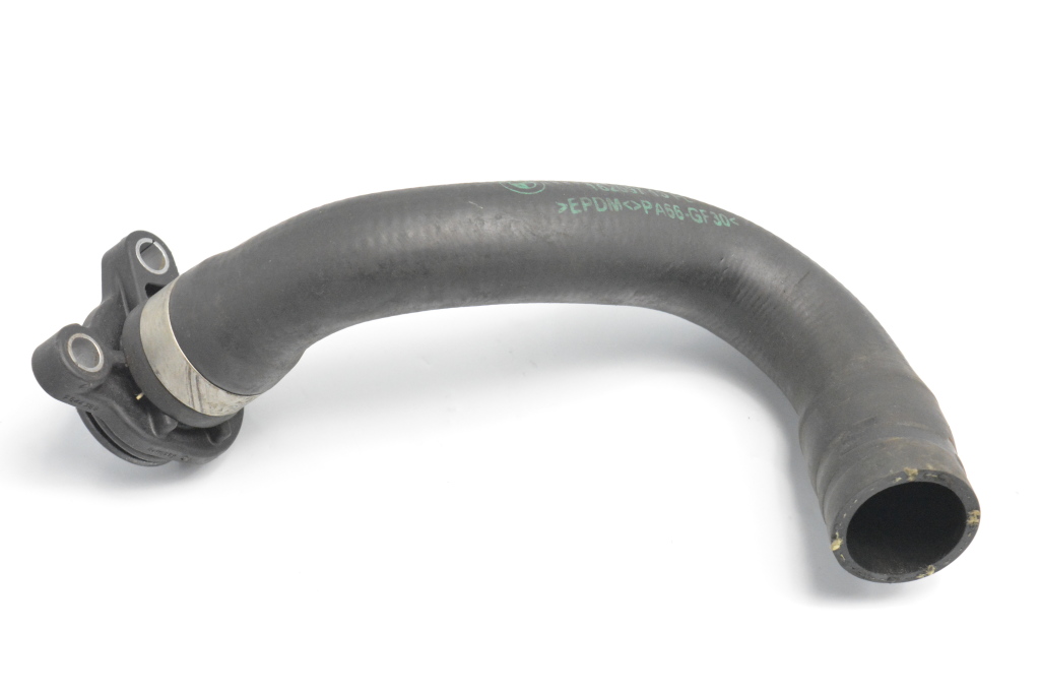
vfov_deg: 16.5
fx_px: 2382
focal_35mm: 82
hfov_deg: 24.6
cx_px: 520
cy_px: 346
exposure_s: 1/400
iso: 6400
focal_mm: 55
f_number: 10
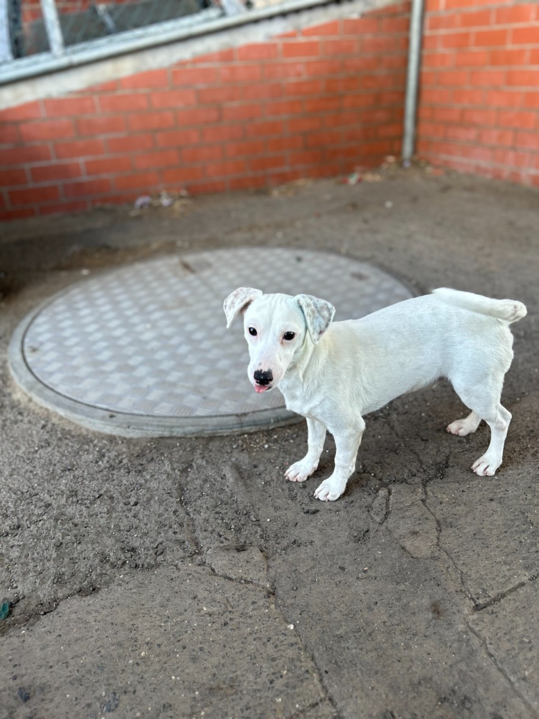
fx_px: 540
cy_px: 360
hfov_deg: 53.1
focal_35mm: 26
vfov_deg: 67.3
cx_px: 270
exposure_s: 1/121
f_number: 1.5
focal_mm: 5.7
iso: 40
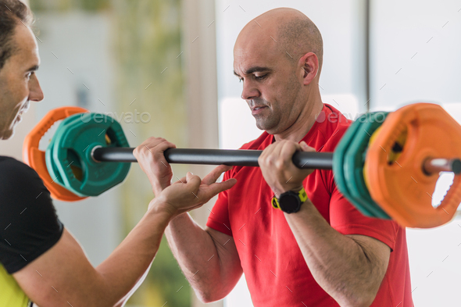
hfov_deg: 16.1
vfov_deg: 10.7
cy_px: 154
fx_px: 1632
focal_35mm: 128
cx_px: 230
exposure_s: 1/640
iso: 100
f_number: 1.4
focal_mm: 85
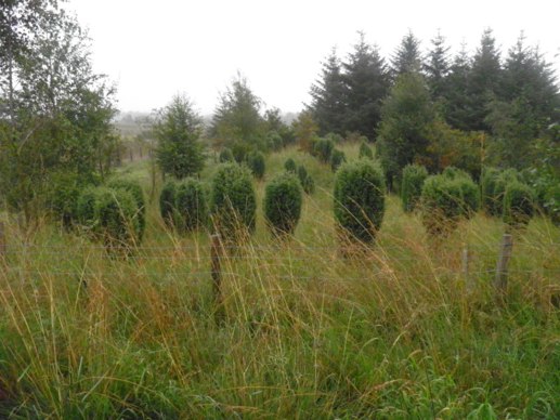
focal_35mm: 28
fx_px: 453
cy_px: 210
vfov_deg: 49.8
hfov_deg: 63.4
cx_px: 280
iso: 640
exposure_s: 1/640
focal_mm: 4.9
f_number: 2.8
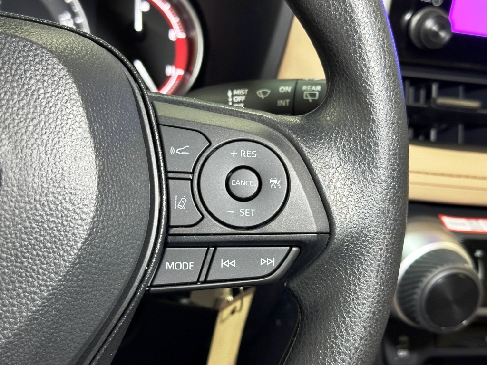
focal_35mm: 48
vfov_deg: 30.3
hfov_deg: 39.7
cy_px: 182
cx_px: 244
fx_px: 675
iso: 320
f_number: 1.78
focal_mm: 6.86
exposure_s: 1/40
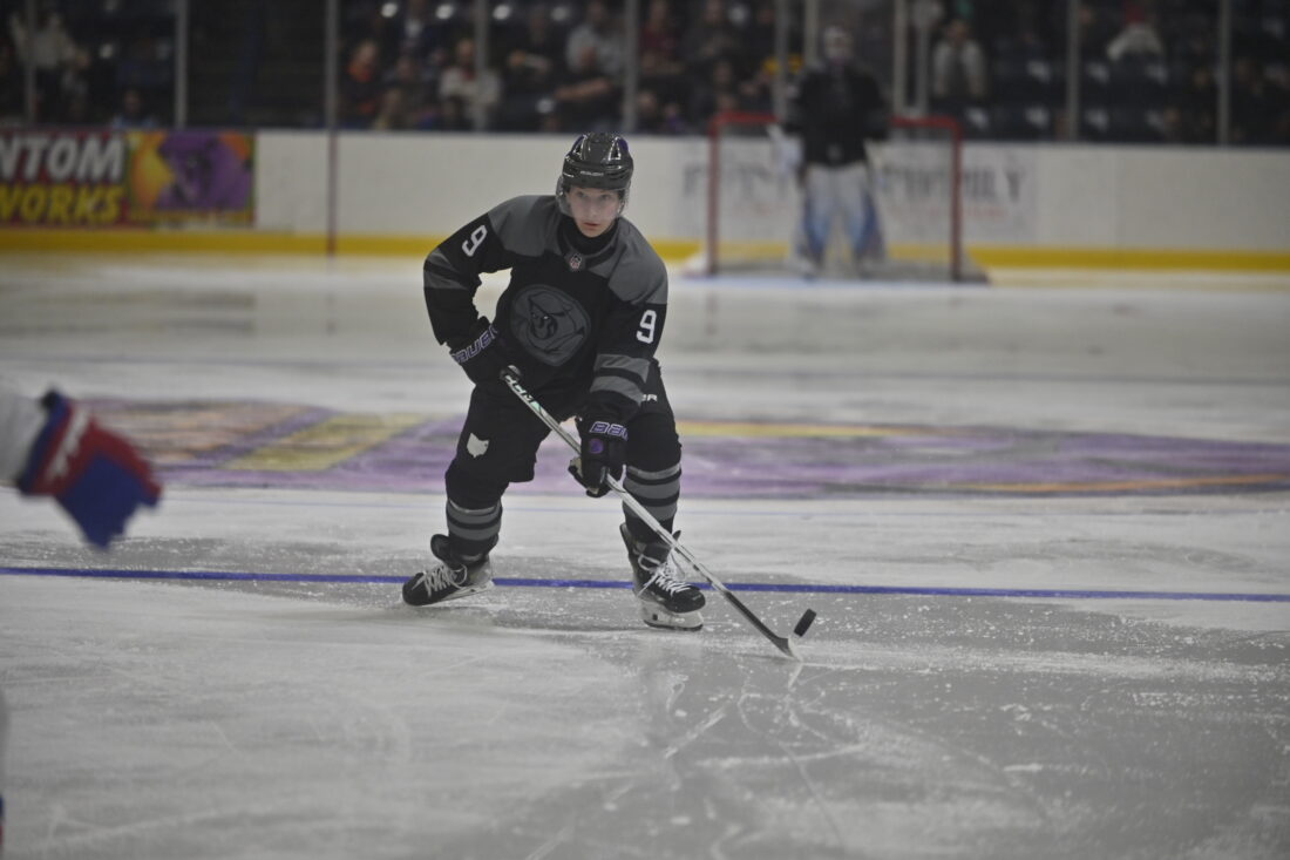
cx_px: 645
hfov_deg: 10.3
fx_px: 7165
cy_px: 430
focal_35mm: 200
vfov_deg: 6.9
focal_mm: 200
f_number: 2.8
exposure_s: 1/1000
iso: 640
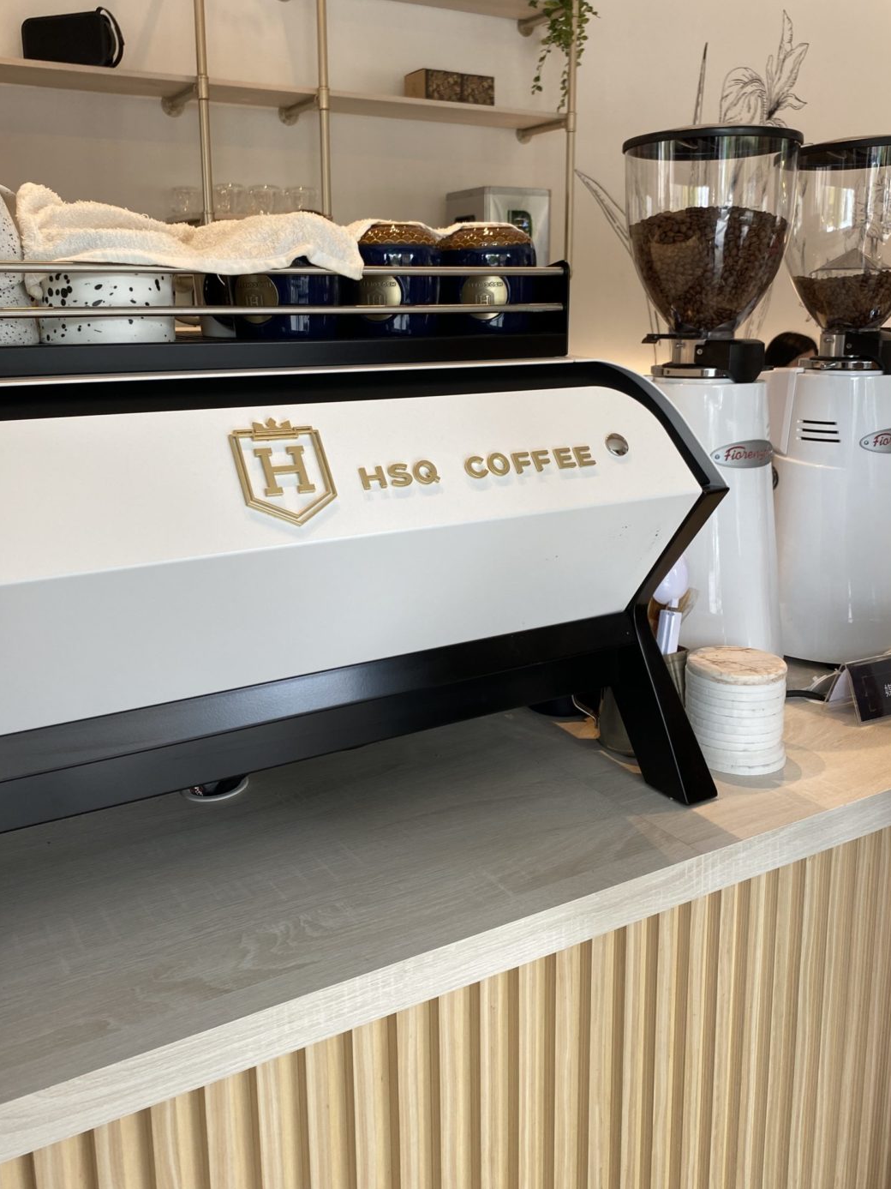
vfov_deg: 59.8
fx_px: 1030
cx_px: 429
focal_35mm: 30
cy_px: 534
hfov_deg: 46.8
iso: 64
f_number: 1.8
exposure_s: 1/120
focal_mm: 4.25
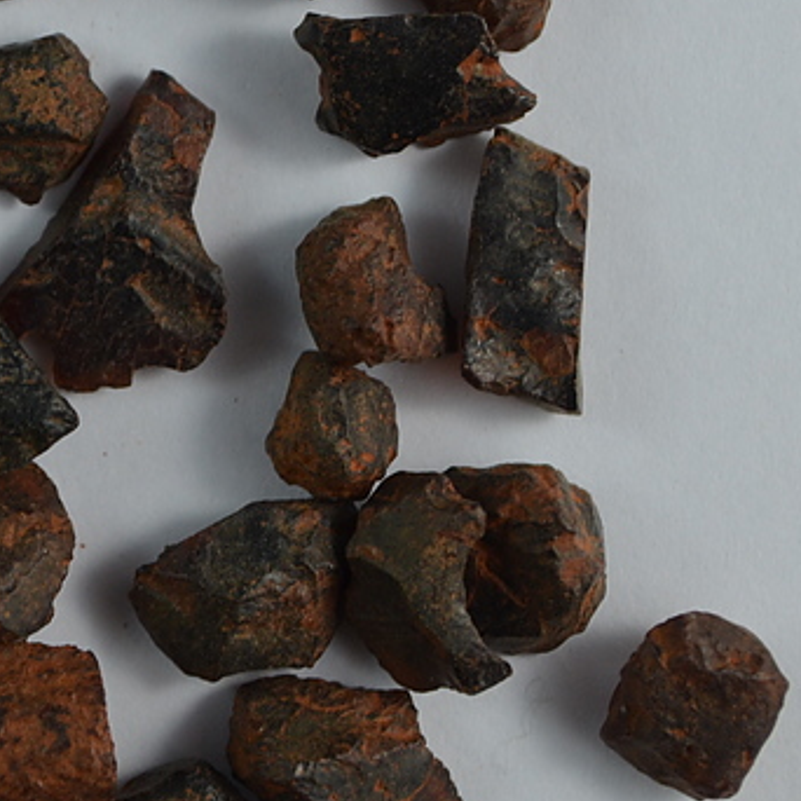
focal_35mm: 173
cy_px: 278
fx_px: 4529
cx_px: -192
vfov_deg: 10.1
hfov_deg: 9.9
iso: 400
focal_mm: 44
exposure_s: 1/60
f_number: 7.1
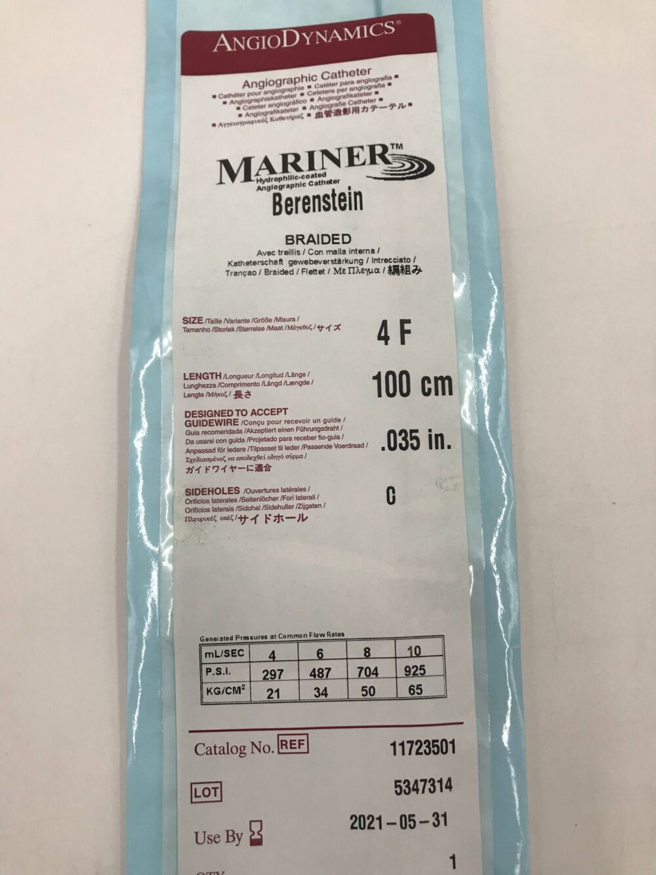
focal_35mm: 28
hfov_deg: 49.8
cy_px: 438
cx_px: 328
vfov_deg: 63.4
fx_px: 707
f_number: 1.8
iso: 25
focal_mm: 3.99
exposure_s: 1/40
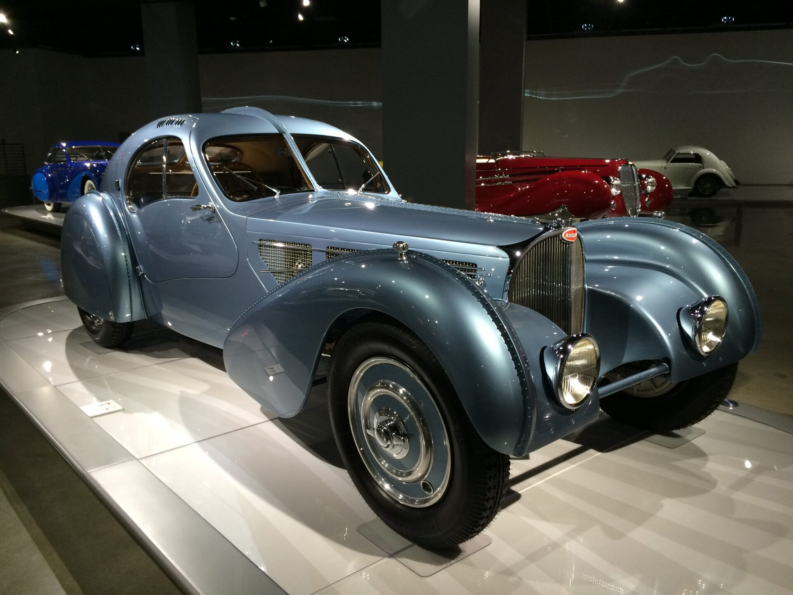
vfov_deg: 48.2
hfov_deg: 61.7
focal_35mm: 29
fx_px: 664
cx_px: 396
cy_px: 298
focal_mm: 4.15
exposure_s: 1/30
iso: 125
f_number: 2.2
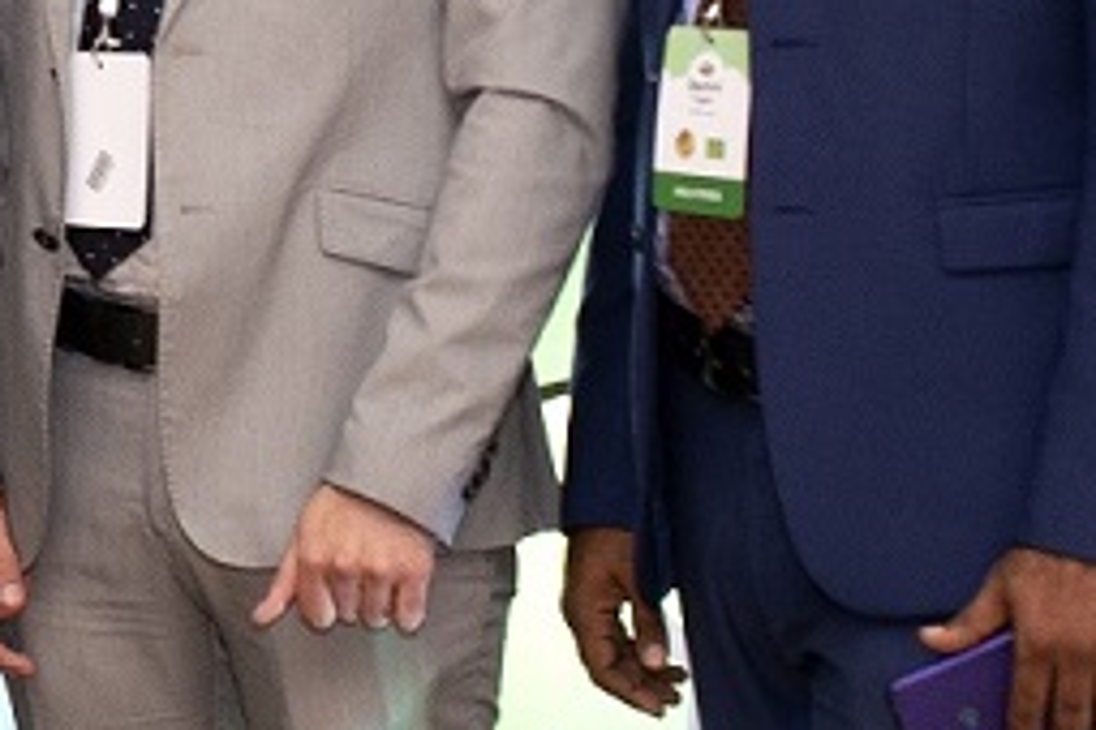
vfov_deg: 8.7
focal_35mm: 155
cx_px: -825
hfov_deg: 12.2
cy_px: -217
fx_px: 4719
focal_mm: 35
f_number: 10
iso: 1250
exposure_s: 1/100
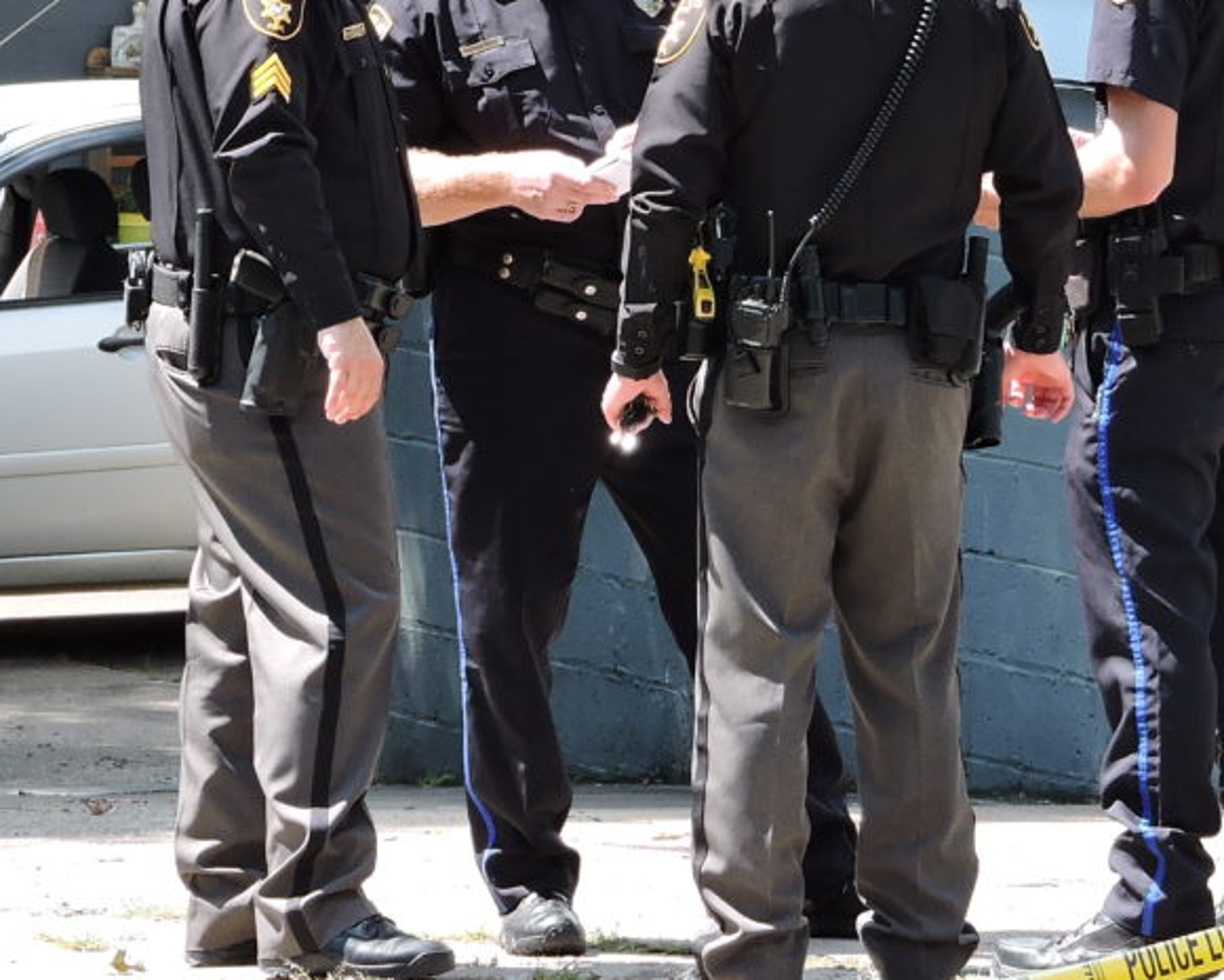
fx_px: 12572
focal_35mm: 347
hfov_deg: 5.6
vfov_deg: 4.5
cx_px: 340
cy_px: 179
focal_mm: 27.6
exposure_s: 1/320
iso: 200
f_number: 4.4
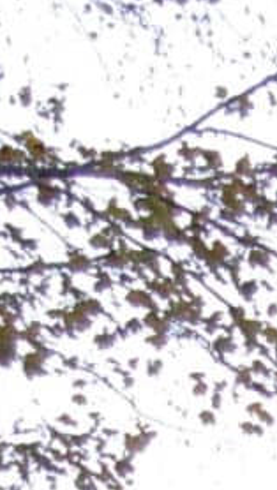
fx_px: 3461
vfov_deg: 7.7
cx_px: 789
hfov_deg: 4.4
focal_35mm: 266
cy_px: 1002
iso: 200
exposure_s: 1/6
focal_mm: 23
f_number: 4
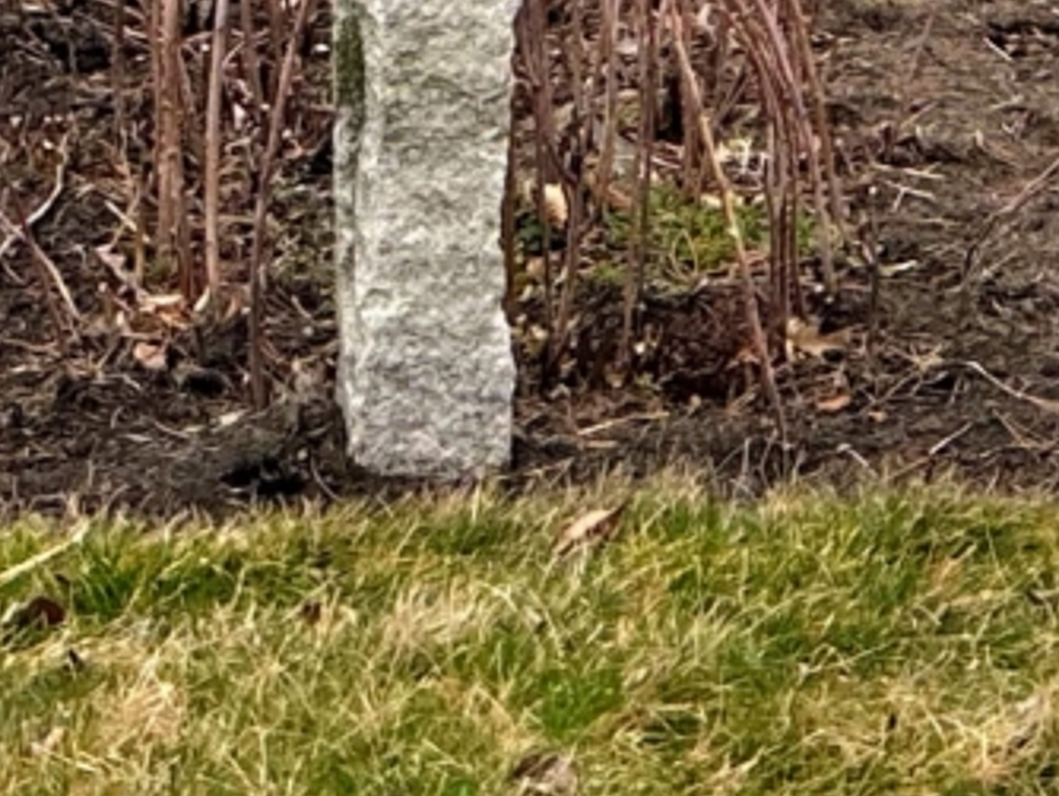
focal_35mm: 147
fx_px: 4500
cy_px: -812
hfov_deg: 12.8
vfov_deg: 9.4
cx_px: 1544
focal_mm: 6.86
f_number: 1.78
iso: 80
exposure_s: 1/357
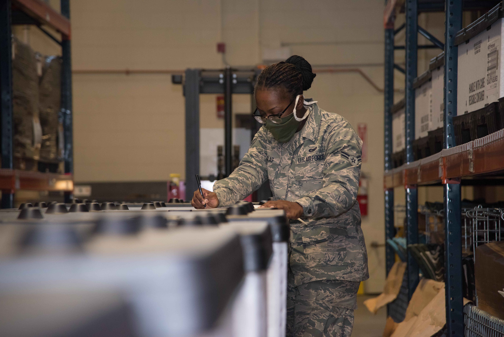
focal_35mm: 120
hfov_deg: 17.1
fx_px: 1680
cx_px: 252
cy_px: 168
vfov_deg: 11.4
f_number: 4.5
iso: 1250
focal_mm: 120
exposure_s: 1/200
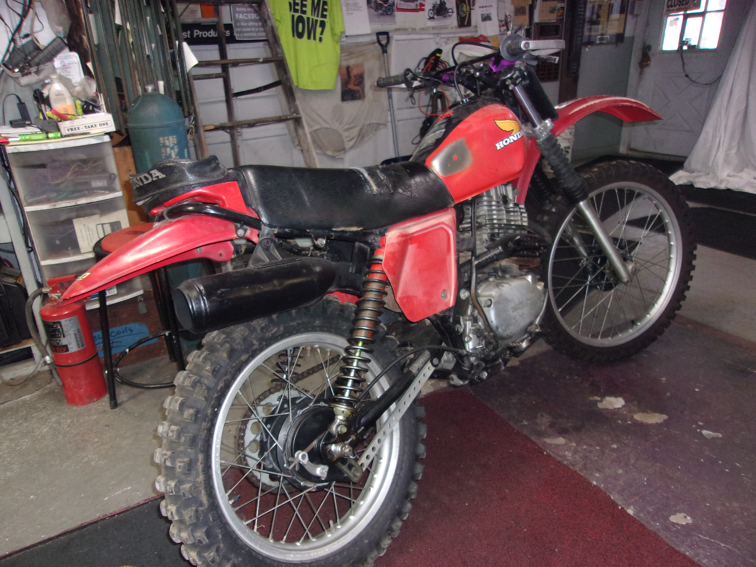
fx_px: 590
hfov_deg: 65.3
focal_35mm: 27
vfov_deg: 51.4
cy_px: 284
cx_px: 378
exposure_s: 1/34
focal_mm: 4.9
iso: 200
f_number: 3
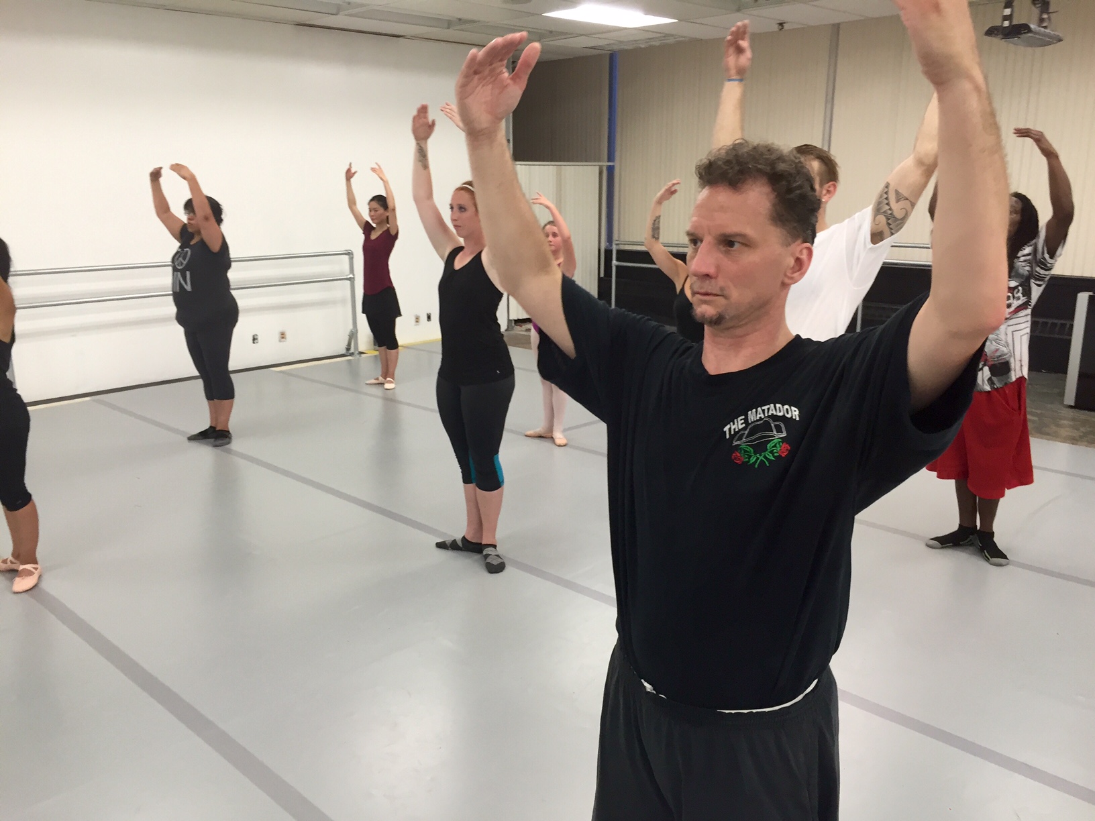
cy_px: 410
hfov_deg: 61.7
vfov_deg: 48.2
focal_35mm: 29
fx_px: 917
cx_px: 548
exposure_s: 1/30
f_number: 2.2
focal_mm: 4.15
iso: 80
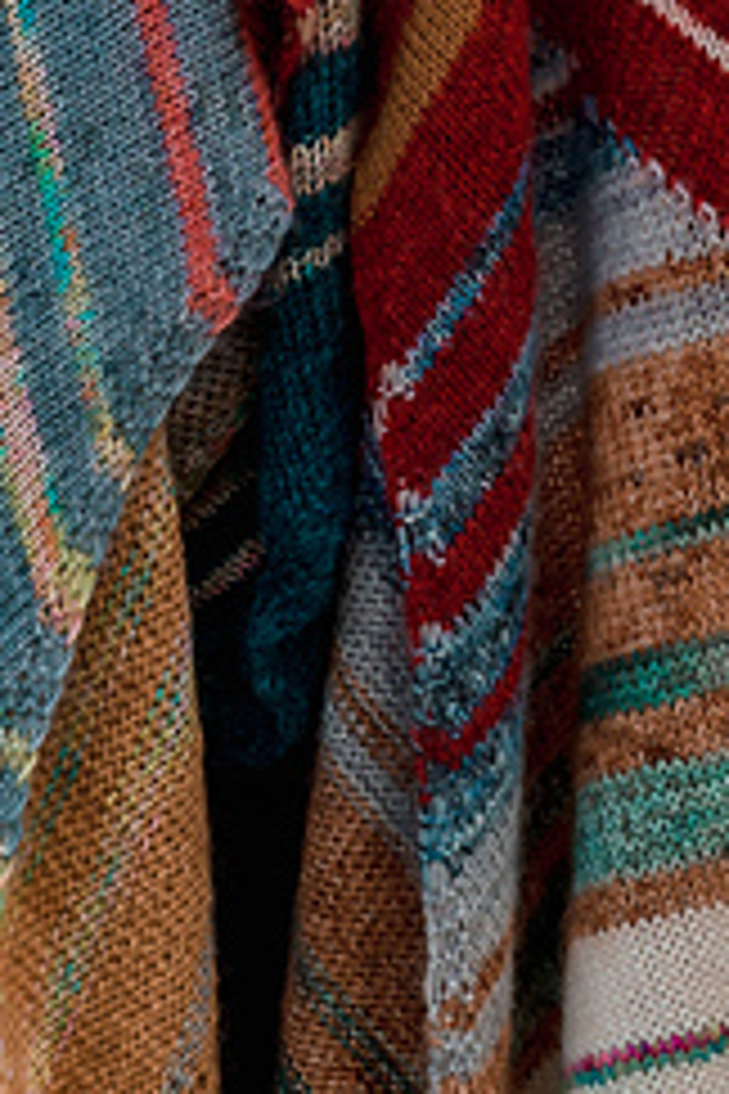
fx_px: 5133
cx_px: 270
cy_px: 99
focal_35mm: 169
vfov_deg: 12.1
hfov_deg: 8.1
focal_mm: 55
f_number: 4
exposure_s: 1/320
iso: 125
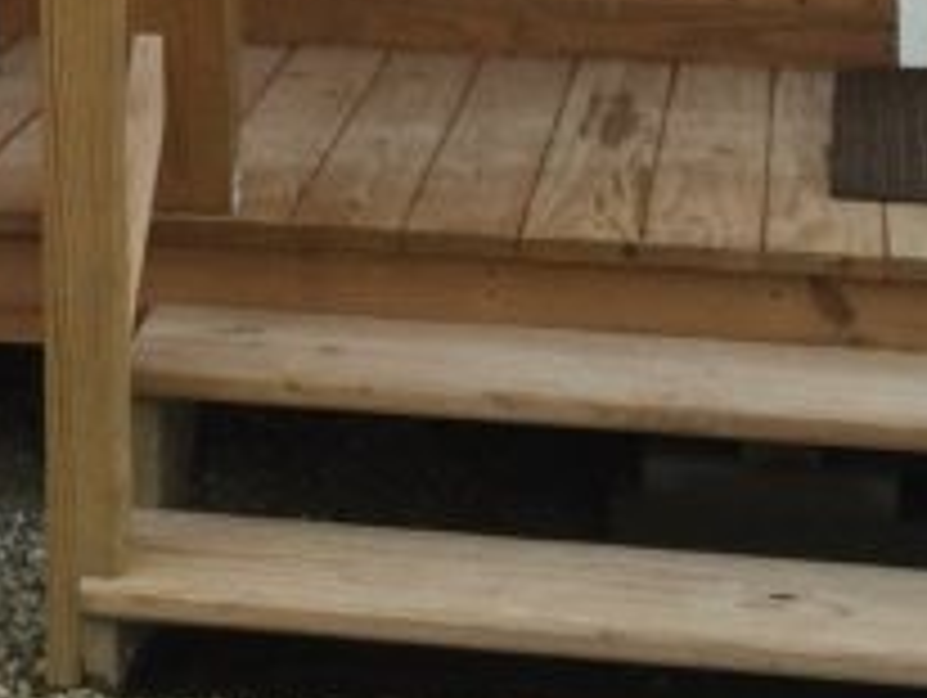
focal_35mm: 149
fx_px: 3995
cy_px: -793
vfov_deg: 9.2
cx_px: 14
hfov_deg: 13.1
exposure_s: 1/373
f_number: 2.2
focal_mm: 4.12
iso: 32
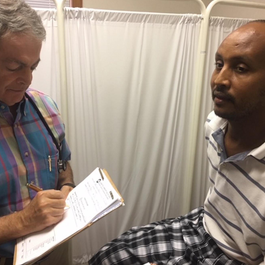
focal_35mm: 35
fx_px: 303
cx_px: 134
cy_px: 130
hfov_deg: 47.2
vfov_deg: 47.2
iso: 40
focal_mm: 4.15
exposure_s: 1/15
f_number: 2.2
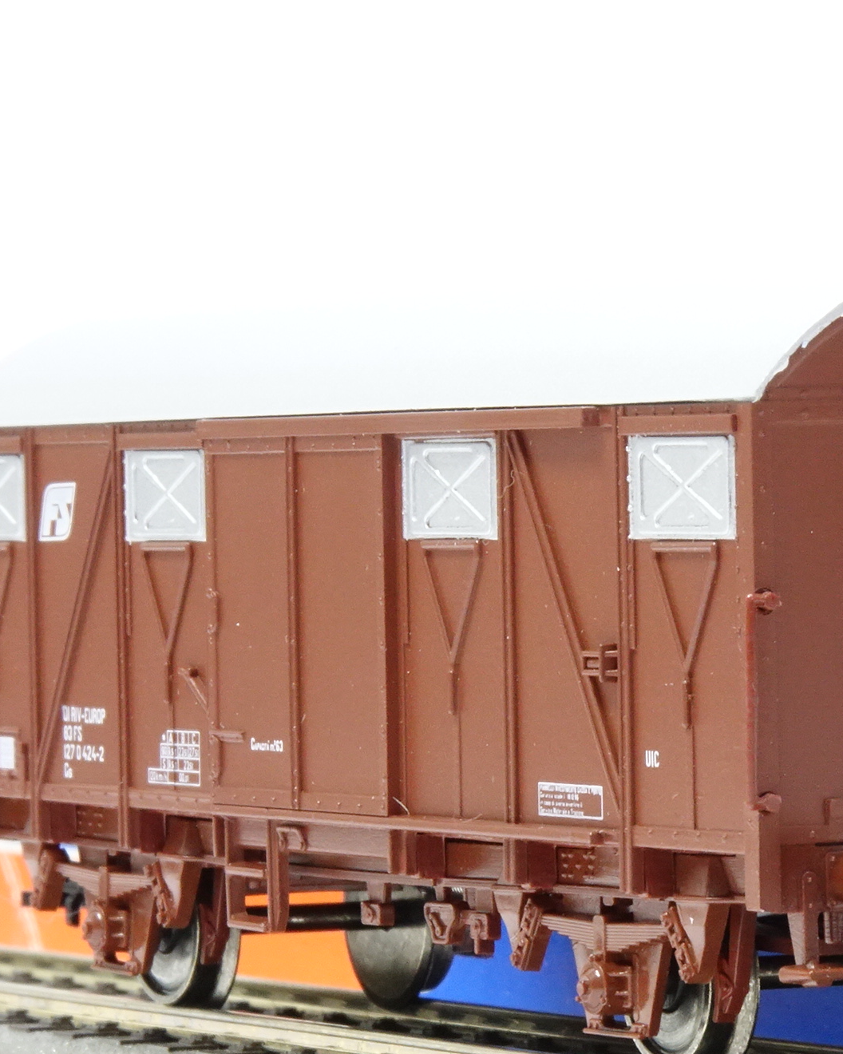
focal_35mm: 216
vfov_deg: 8.9
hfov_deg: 7.1
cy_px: 707
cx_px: 885
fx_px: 6736
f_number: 16
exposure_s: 1/1.6
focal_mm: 40.73
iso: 1600
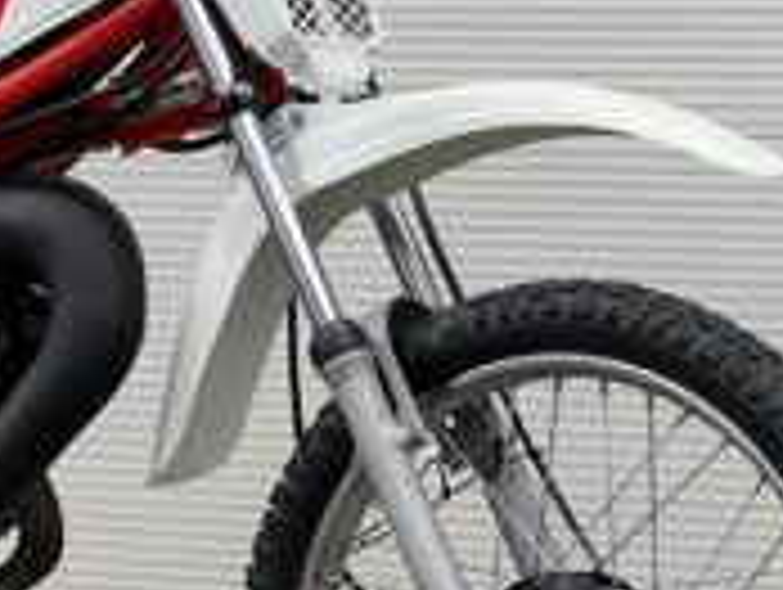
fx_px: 5346
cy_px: 176
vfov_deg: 6.3
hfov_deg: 8.3
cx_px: 11
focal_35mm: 236
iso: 250
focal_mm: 9
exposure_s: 1/100
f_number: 2.8
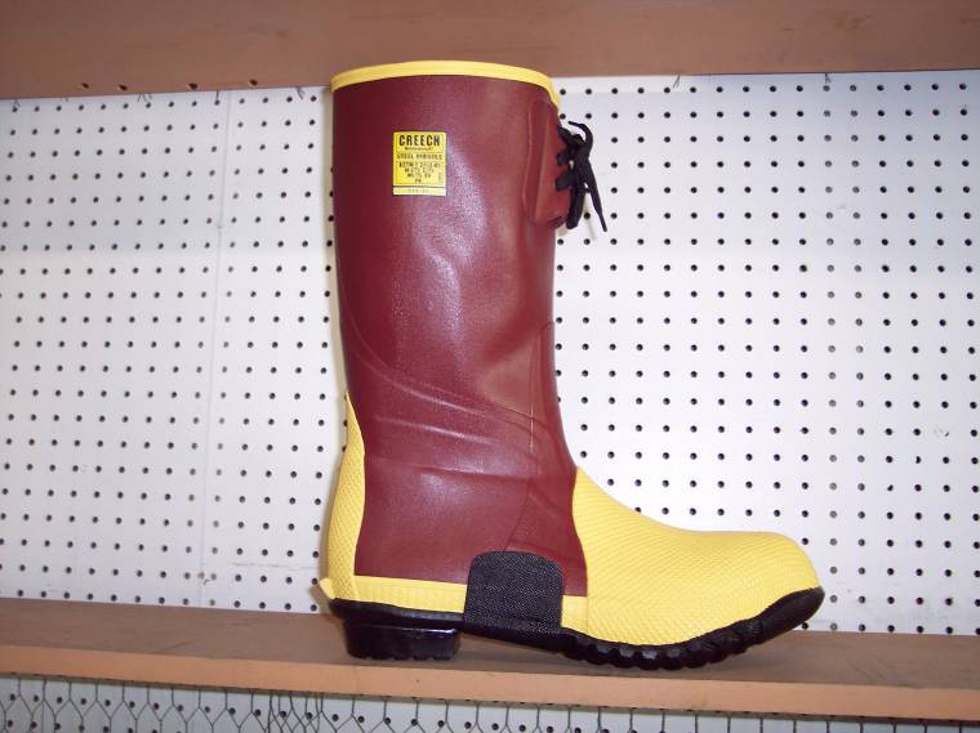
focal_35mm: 38
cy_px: 366
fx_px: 1075
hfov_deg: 49.0
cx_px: 490
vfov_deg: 37.7
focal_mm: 8
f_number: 2.8
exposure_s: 1/30
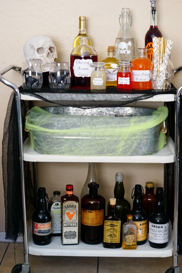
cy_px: 136
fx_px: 569
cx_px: 91
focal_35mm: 75
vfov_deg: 27.0
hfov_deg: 18.2
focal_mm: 50
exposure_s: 1/40
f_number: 2.8
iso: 320
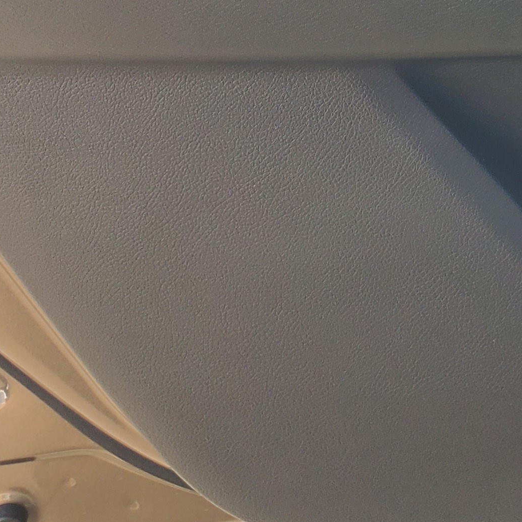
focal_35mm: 89
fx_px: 1518
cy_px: -172
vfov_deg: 18.1
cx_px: 740
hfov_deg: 17.8
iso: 50
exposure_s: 1/143
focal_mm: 4.3
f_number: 2.4
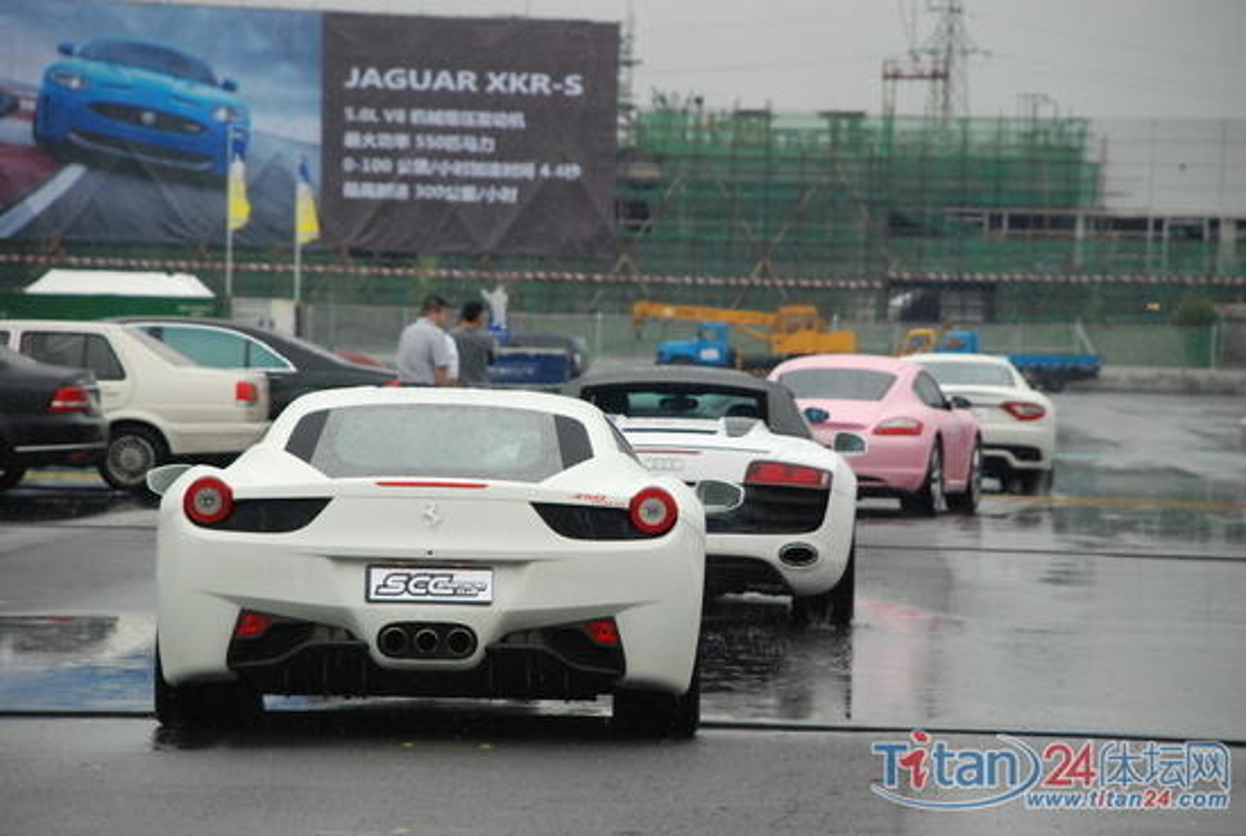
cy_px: 418
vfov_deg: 6.8
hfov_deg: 10.1
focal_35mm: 202
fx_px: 7022
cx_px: 623
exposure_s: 1/800
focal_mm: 135
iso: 1600
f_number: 7.1
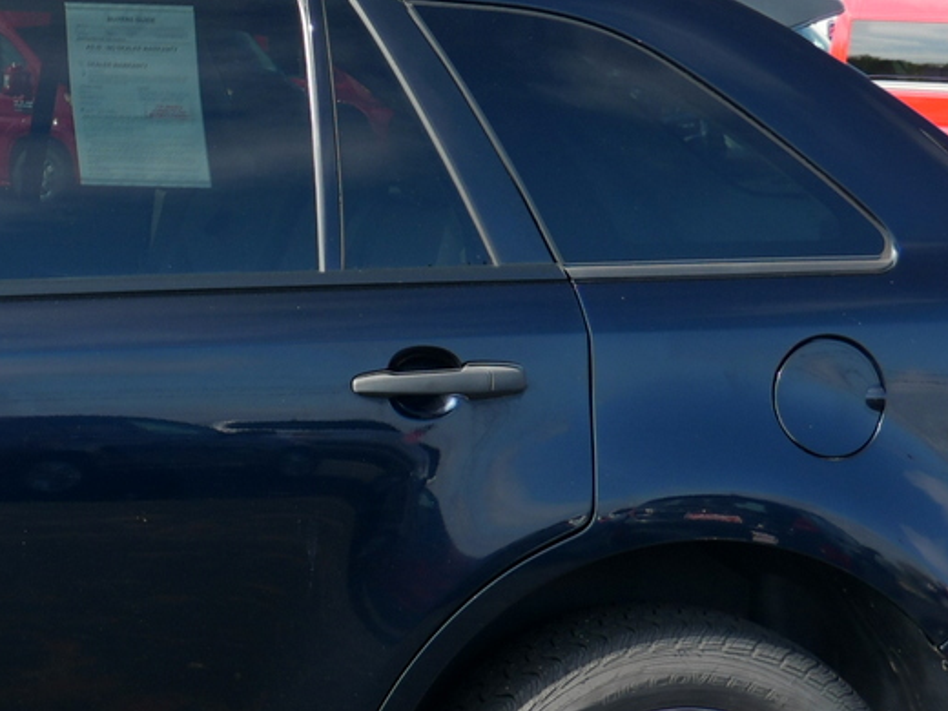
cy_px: 306
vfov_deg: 11.1
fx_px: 3642
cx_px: -370
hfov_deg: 14.1
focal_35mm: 133
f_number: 5
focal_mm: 18
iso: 200
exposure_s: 1/160
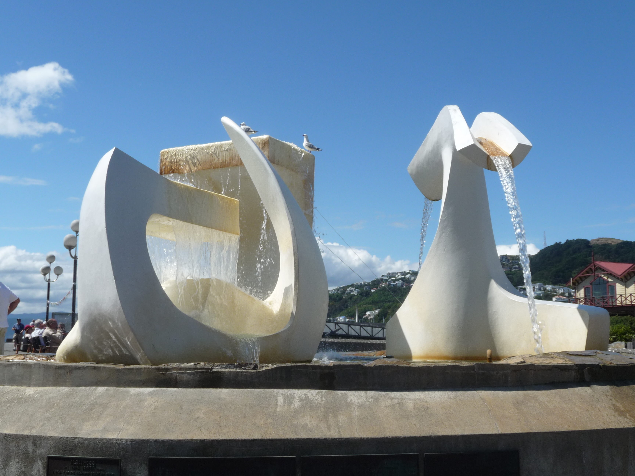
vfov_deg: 33.6
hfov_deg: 43.9
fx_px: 789
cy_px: 238
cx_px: 318
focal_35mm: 43
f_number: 10
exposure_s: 1/250
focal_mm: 7.1
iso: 100
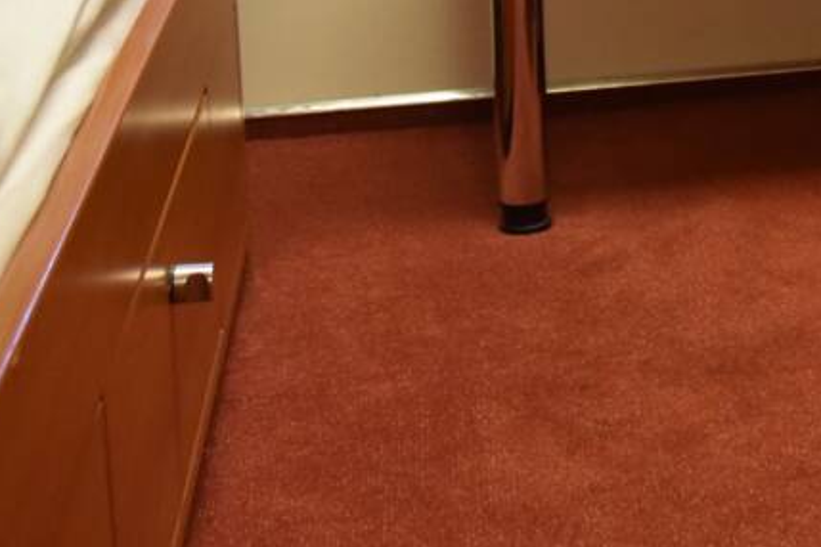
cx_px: 1102
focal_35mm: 86
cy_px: -248
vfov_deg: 14.9
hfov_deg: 21.2
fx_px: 1961
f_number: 3.5
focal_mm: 24
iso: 4000
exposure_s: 1/60
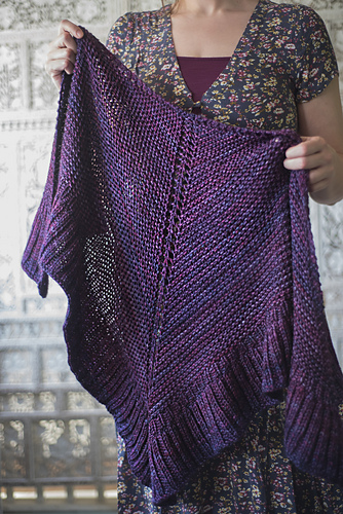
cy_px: 257
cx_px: 172
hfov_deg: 27.0
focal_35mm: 50
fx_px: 714
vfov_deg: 39.6
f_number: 2
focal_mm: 50
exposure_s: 1/125
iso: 1250
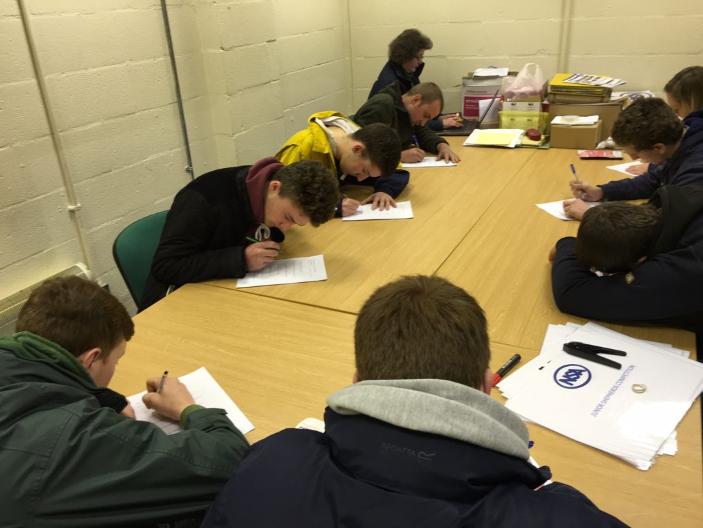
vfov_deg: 48.2
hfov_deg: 61.6
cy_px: 264
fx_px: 589
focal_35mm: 29
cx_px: 352
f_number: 2.2
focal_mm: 4.15
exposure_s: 1/33
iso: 64
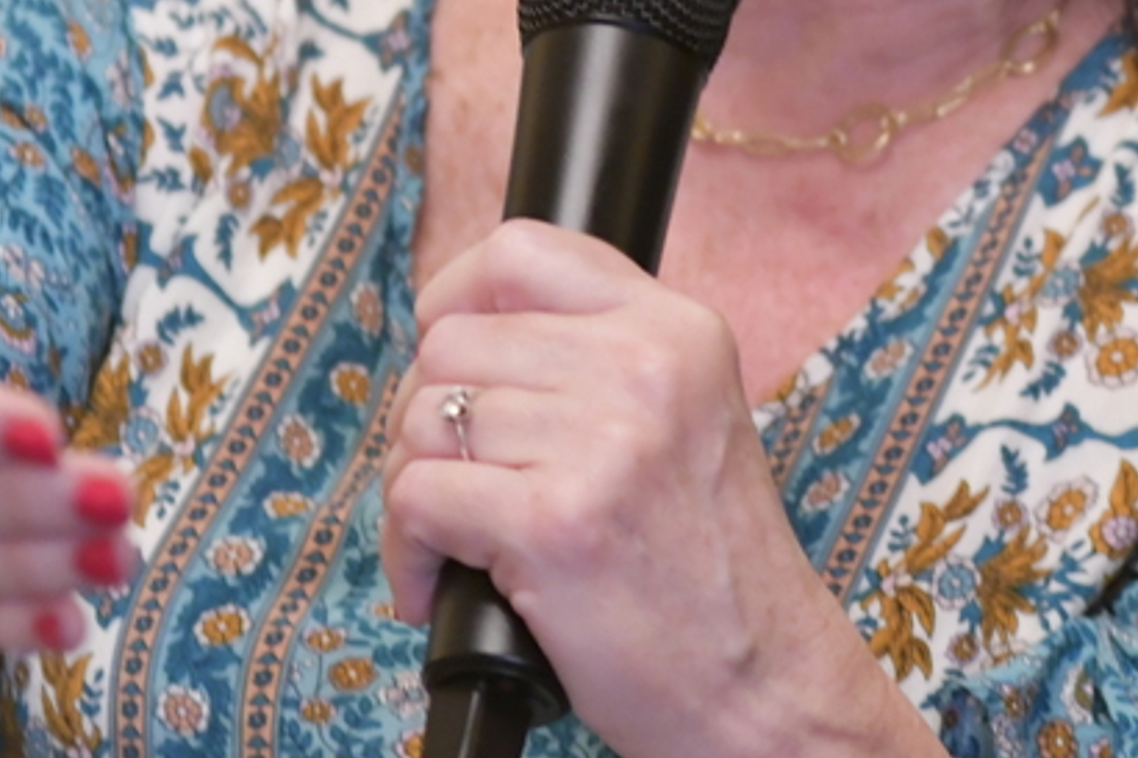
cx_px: 816
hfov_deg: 3.9
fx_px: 16778
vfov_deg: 2.6
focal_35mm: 531
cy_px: -83
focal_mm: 145
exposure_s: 1/50
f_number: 3.5
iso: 3200
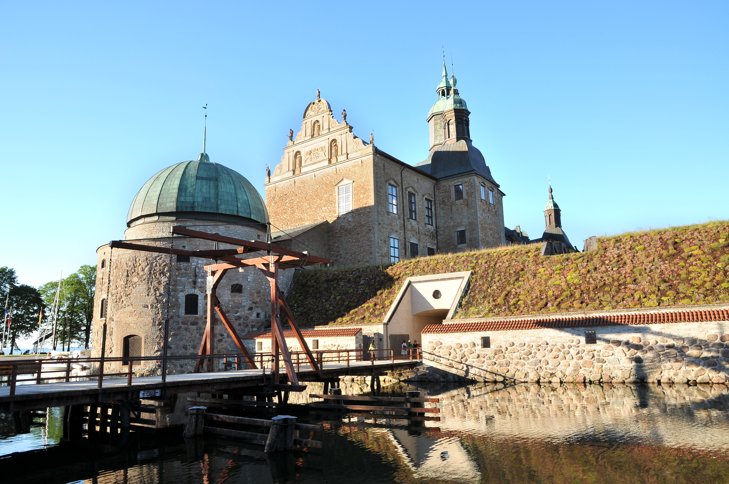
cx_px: 364
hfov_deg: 73.8
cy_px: 242
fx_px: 485
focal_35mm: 24
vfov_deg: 53.0
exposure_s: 1/125
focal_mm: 16
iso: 200
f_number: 9
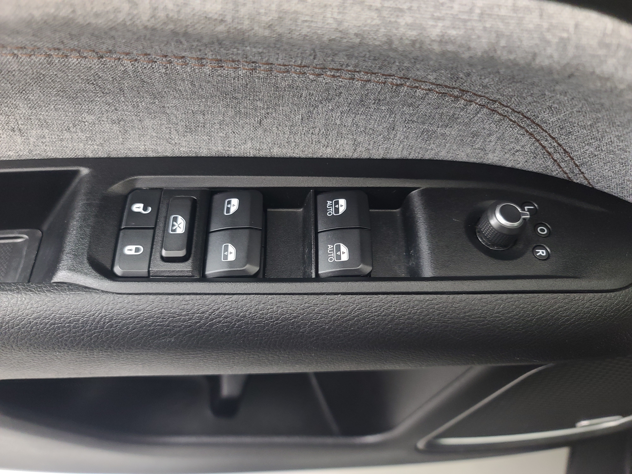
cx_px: 316
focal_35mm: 25
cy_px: 237
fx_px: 456
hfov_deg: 69.4
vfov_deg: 54.9
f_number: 1.8
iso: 800
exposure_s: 1/24
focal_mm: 7
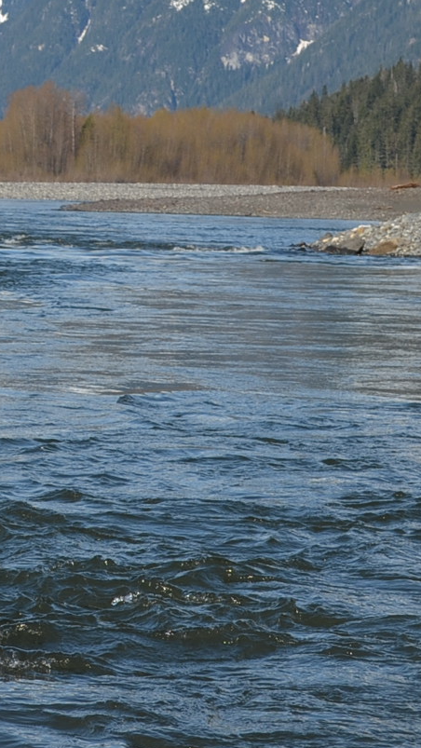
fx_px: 3055
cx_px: -172
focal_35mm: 154
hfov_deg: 7.8
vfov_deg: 14.0
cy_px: 320
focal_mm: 32
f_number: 8
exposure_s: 1/250
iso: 100
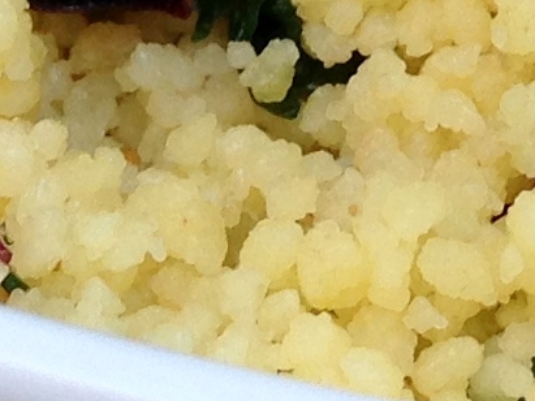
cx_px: 1011
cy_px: -439
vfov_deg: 5.5
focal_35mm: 262
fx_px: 4048
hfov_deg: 7.3
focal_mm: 4.12
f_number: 2.4
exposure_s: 1/154
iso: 50
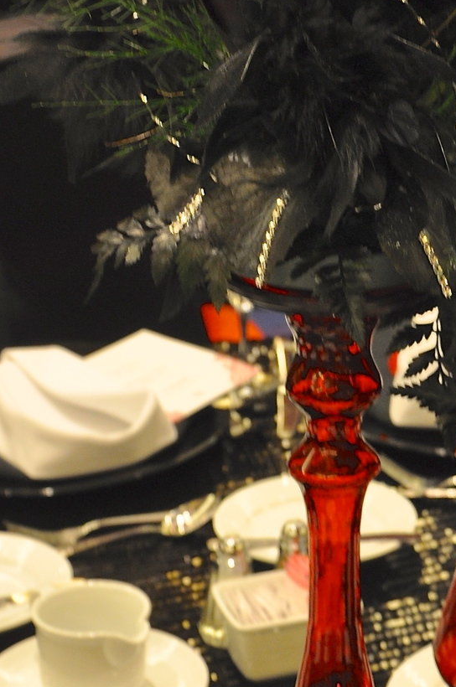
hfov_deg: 12.4
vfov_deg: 19.0
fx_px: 2059
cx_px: 519
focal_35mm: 108
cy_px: 351
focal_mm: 28
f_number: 5.6
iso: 640
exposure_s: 1/10
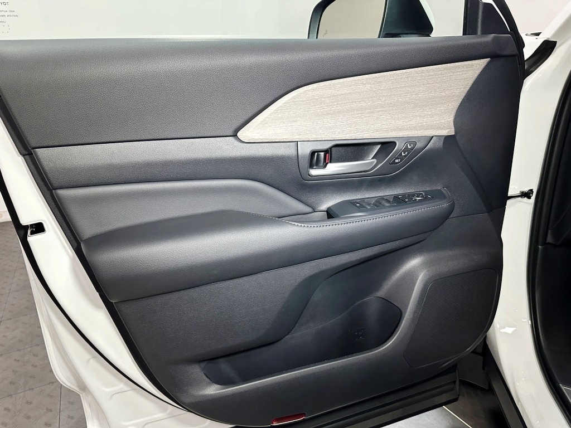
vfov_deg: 56.8
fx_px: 396
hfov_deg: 71.6
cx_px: 286
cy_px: 214
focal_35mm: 24
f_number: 1.78
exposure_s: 1/60
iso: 400
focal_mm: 6.86
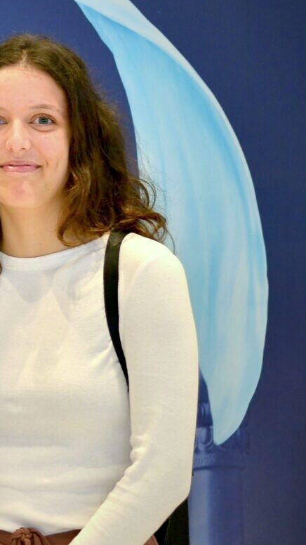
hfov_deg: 14.2
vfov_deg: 26.2
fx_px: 1169
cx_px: -107
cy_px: 272
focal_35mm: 81
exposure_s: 1/160
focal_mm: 50
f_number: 2
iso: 400
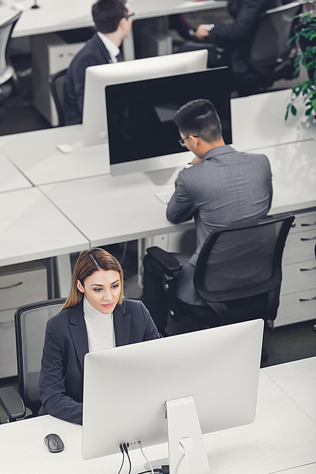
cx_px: 158
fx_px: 1776
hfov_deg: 10.2
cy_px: 237
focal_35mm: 135
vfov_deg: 15.2
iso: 80
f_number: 3.5
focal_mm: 135
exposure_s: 1/250
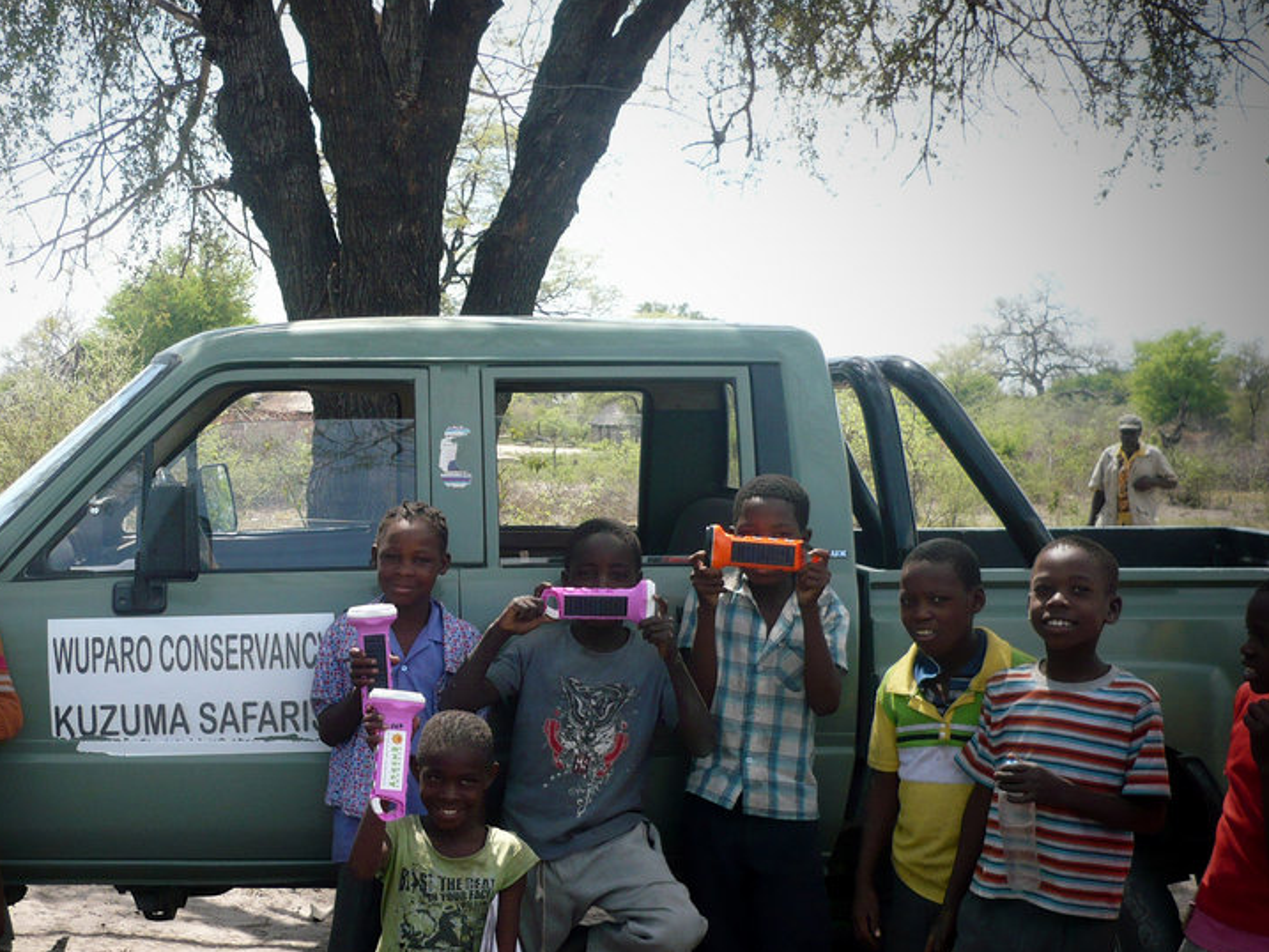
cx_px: 386
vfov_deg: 29.0
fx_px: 1833
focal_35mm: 50
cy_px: 605
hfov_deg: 37.6
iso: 100
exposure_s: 1/500
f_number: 2.8
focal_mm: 5.8
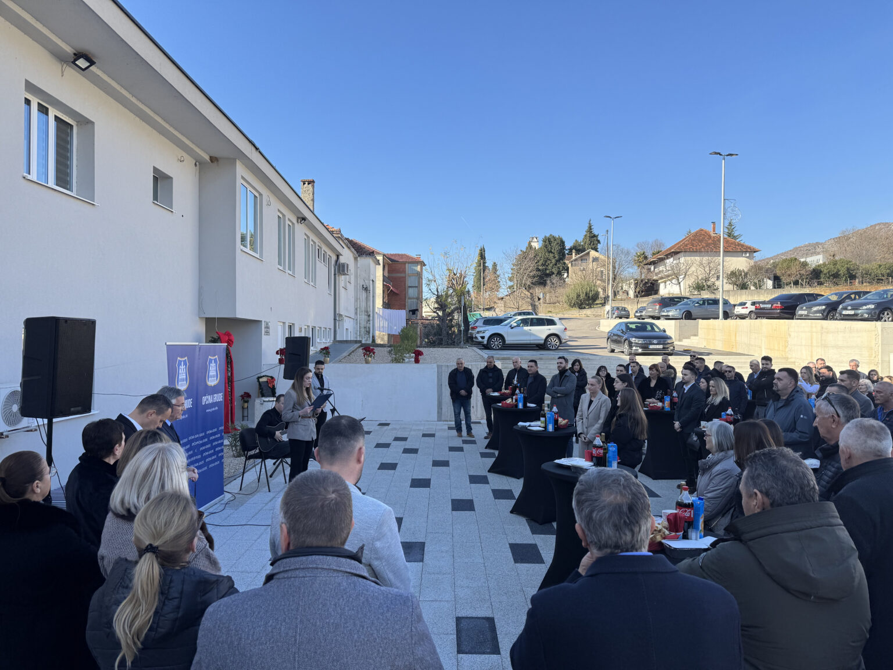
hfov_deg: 71.6
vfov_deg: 56.8
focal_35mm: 24
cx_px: 446
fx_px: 619
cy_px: 335
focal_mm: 6.76
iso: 80
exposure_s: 1/2252
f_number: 1.78
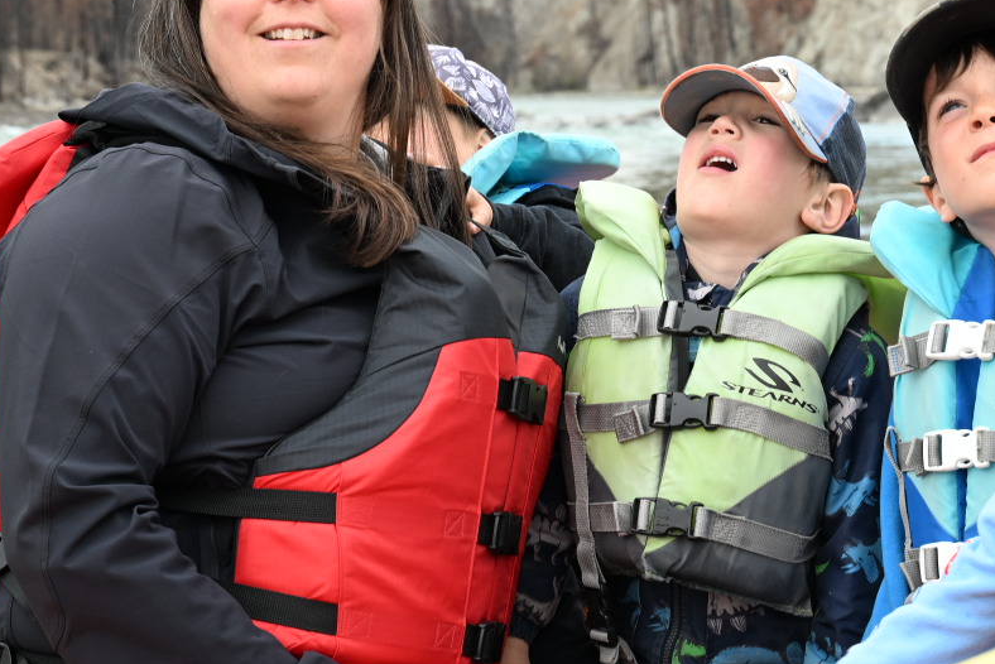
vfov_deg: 12.1
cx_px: 708
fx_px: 3124
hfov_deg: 18.0
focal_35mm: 113
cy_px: 279
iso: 320
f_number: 8
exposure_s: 1/200
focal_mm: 55
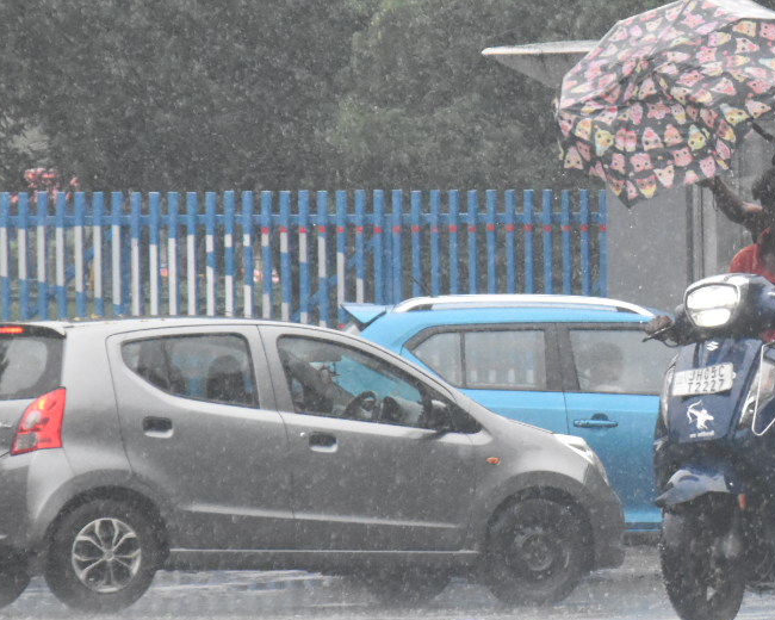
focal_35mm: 407
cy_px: 261
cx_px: 898
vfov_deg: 3.8
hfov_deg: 4.7
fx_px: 9335
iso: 5000
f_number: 8
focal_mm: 116
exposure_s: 1/1000
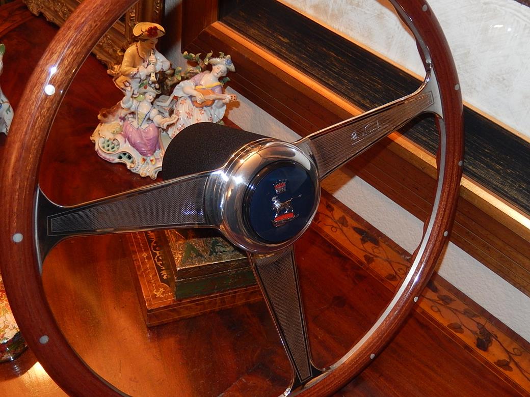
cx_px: 265
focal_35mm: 36
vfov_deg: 39.7
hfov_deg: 51.4
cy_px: 198
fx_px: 551
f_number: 4
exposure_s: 1/30
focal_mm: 6.5
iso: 400
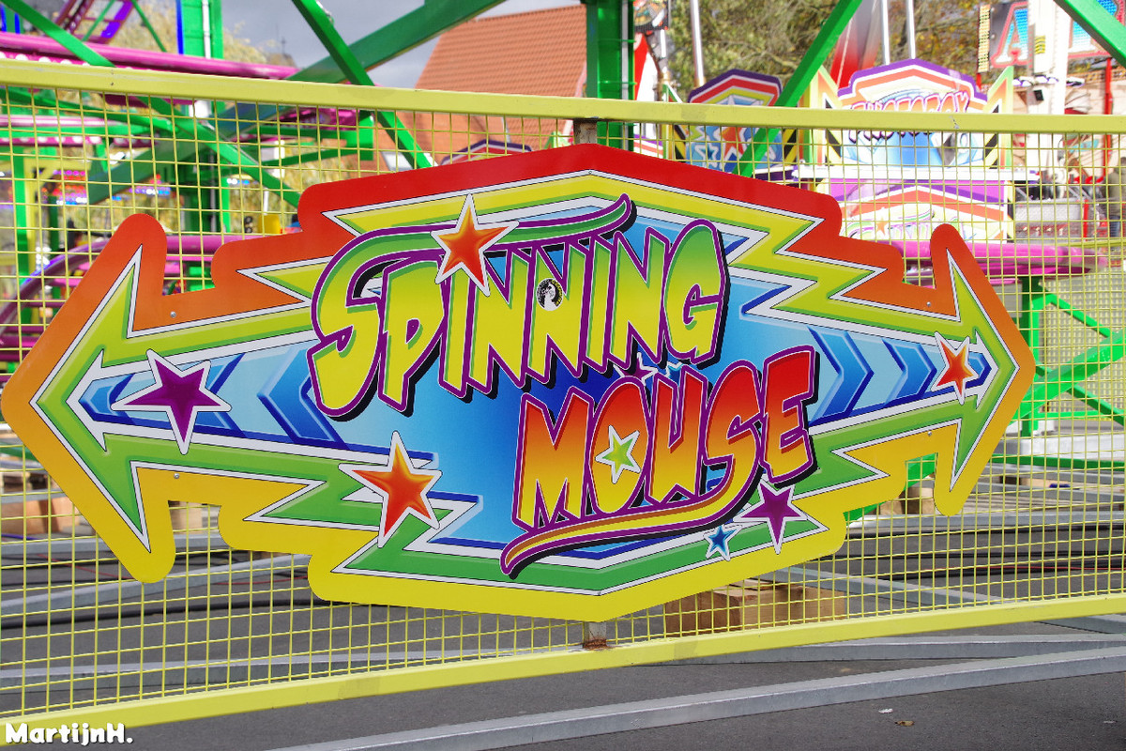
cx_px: 563
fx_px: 4910
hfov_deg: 13.1
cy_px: 376
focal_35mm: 157
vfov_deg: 8.7
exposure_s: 1/400
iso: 400
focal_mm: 105
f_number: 9
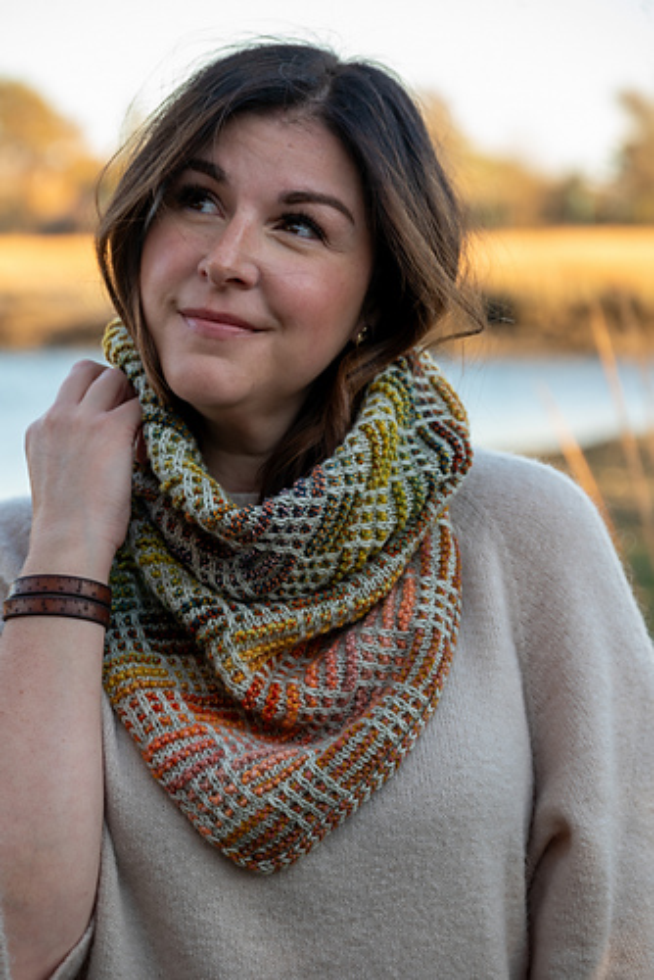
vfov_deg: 17.8
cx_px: 327
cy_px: 490
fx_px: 3129
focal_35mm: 115
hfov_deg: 11.9
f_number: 6.3
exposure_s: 1/60
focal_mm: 115
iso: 125
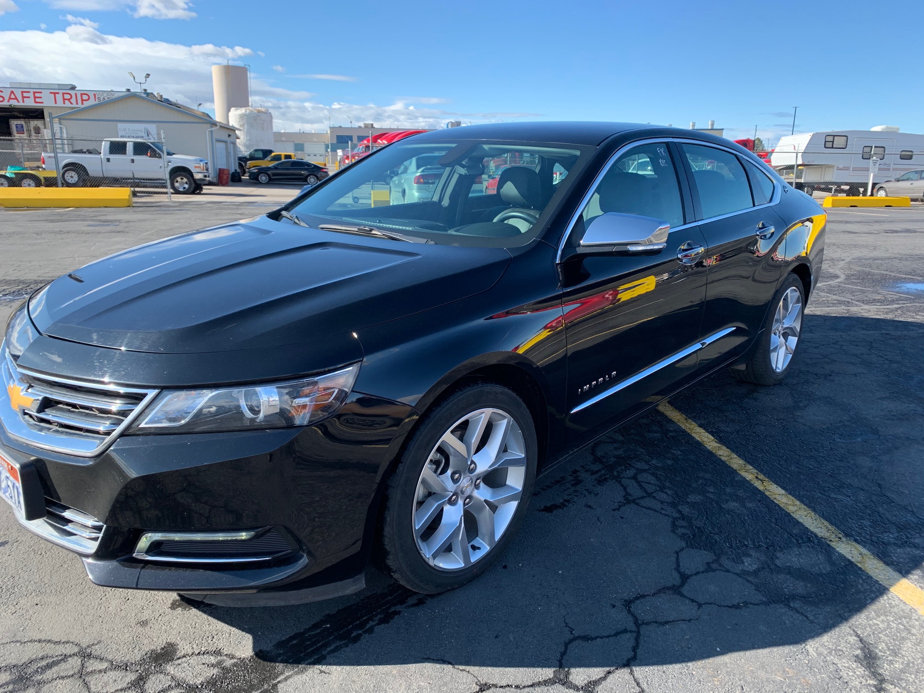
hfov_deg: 67.3
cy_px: 346
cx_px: 462
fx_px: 694
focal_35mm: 26
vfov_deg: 53.1
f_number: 1.8
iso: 25
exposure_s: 1/802
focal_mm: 4.25
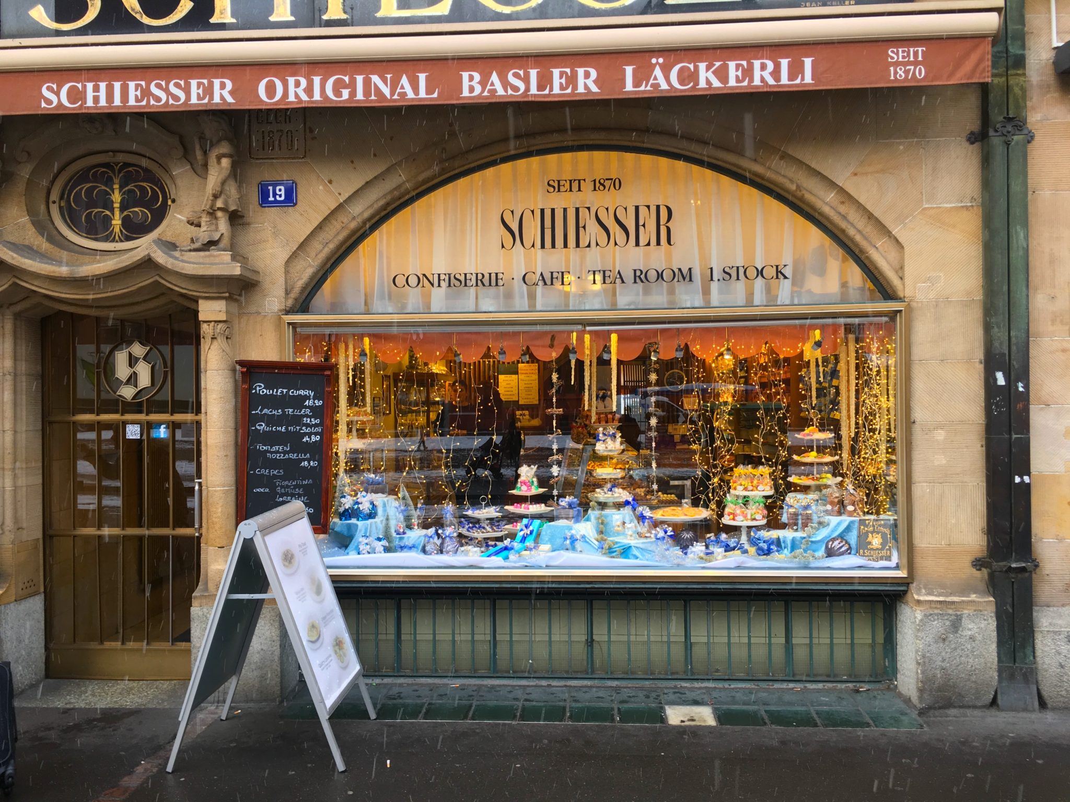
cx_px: 535
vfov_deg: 48.2
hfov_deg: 61.7
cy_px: 401
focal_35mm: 29
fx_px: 896
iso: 25
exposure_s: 1/50
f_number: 2.2
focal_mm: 4.15
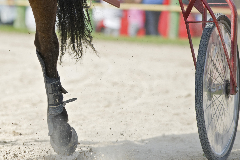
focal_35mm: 329
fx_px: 2192
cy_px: 95
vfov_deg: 4.2
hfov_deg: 6.3
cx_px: 15
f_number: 4.5
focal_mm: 150
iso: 200
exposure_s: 1/2000
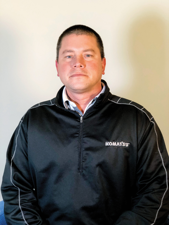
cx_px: 84
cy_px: 112
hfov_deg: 25.7
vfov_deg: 33.8
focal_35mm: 57
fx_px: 371
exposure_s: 1/30
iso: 125
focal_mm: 6.6
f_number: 2.8
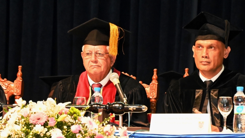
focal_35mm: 297
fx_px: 1929
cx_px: 85
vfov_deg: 4.1
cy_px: 81
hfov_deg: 7.3
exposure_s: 1/200
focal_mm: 200
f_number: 7.1
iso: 10000
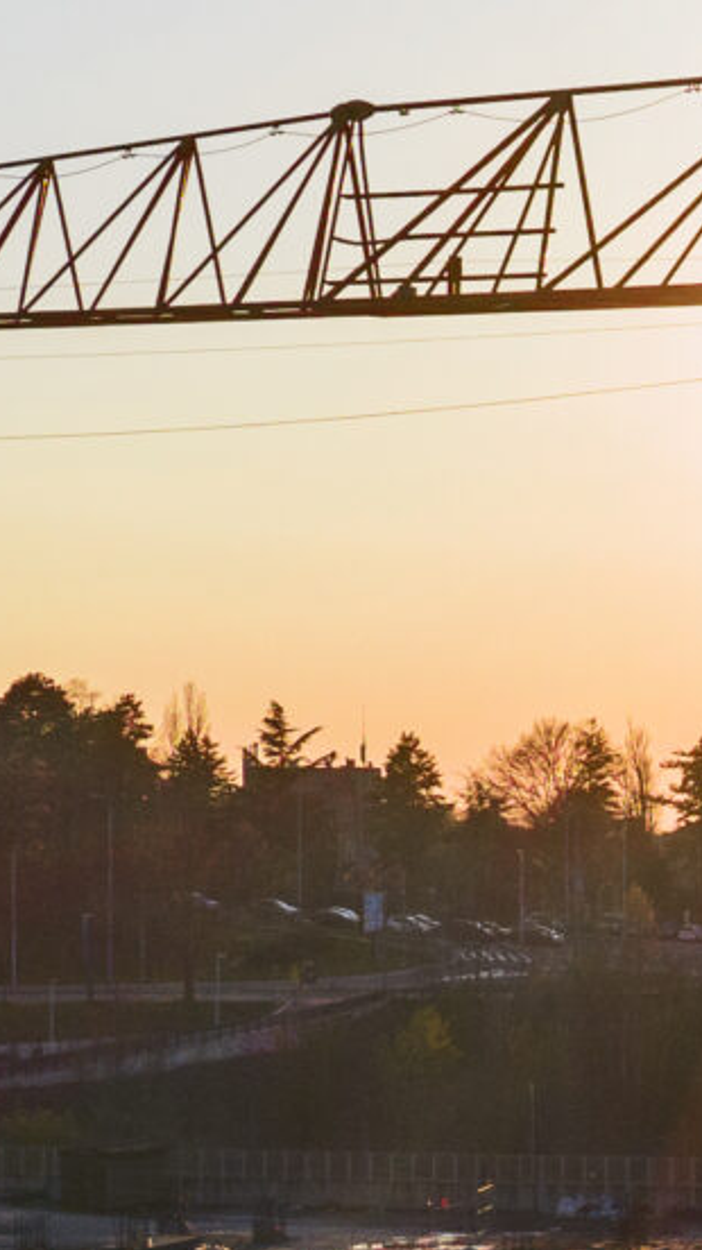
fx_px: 4506
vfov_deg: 15.7
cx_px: 1601
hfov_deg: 8.3
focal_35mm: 136
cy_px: 877
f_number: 5
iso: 100
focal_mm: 10.26
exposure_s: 1/50
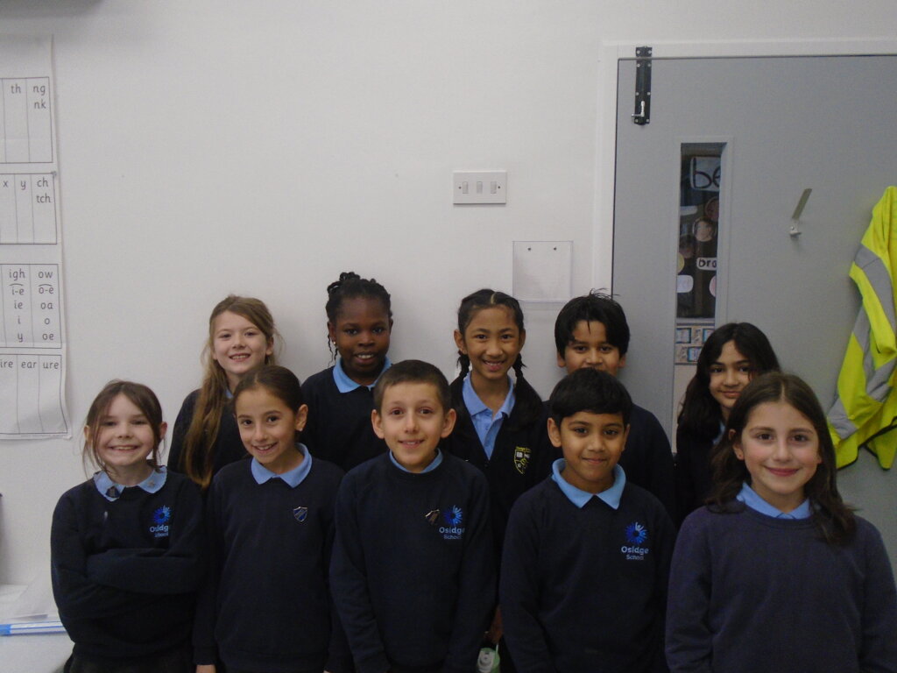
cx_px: 448
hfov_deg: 67.3
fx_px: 674
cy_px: 336
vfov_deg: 53.1
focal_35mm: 26
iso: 100
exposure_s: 1/30
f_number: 3.2
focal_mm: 4.6
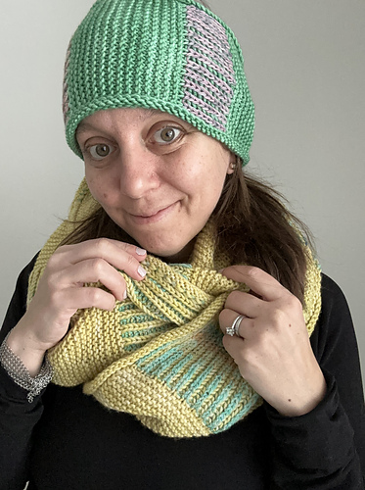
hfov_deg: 46.7
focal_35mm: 30
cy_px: 245
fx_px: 423
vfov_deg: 60.1
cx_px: 182
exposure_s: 1/60
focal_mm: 2.69
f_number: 1.9
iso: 250
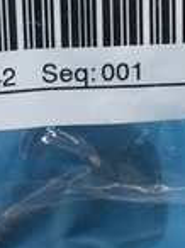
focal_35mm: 170
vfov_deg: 11.6
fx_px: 1215
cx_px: -63
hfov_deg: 8.6
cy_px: 150
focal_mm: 4.15
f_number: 2.2
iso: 40
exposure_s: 1/120
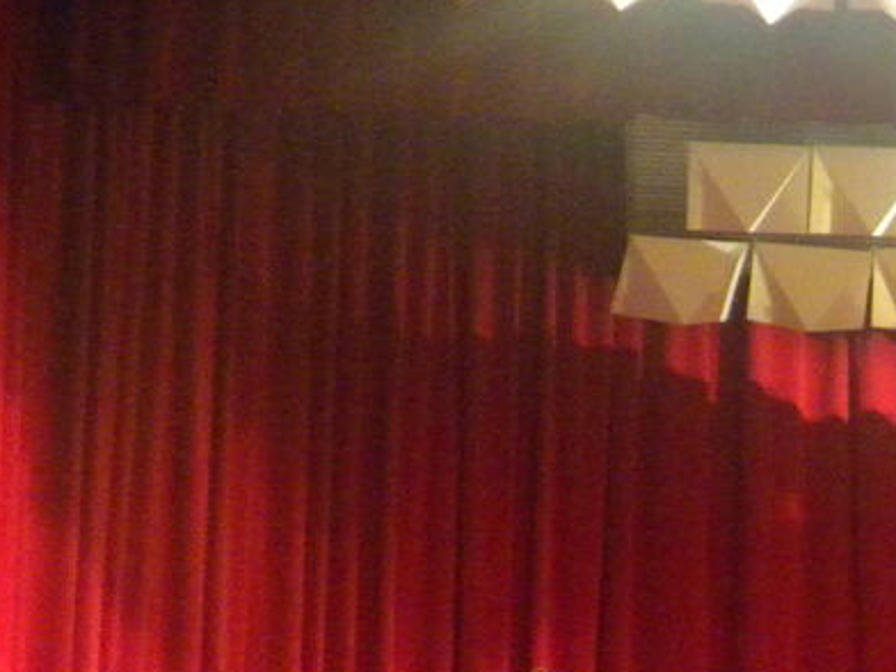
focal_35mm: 159
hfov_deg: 11.9
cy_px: 674
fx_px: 4116
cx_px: 1287
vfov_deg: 9.3
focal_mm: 9.1
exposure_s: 1/9.8
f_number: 4.3
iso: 682
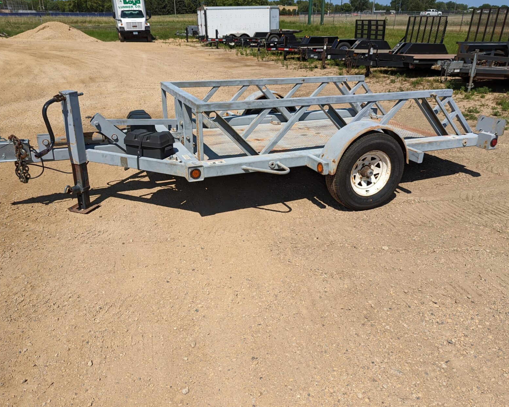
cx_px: 242
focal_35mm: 27
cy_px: 202
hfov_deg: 64.0
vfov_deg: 53.2
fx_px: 407
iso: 41
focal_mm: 6.81
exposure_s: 1/2632
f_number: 1.85
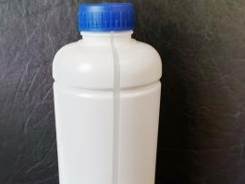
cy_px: 131
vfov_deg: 32.4
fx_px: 312
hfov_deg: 42.8
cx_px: 100
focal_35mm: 44
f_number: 1.8
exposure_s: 1/100
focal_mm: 4.75
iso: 160
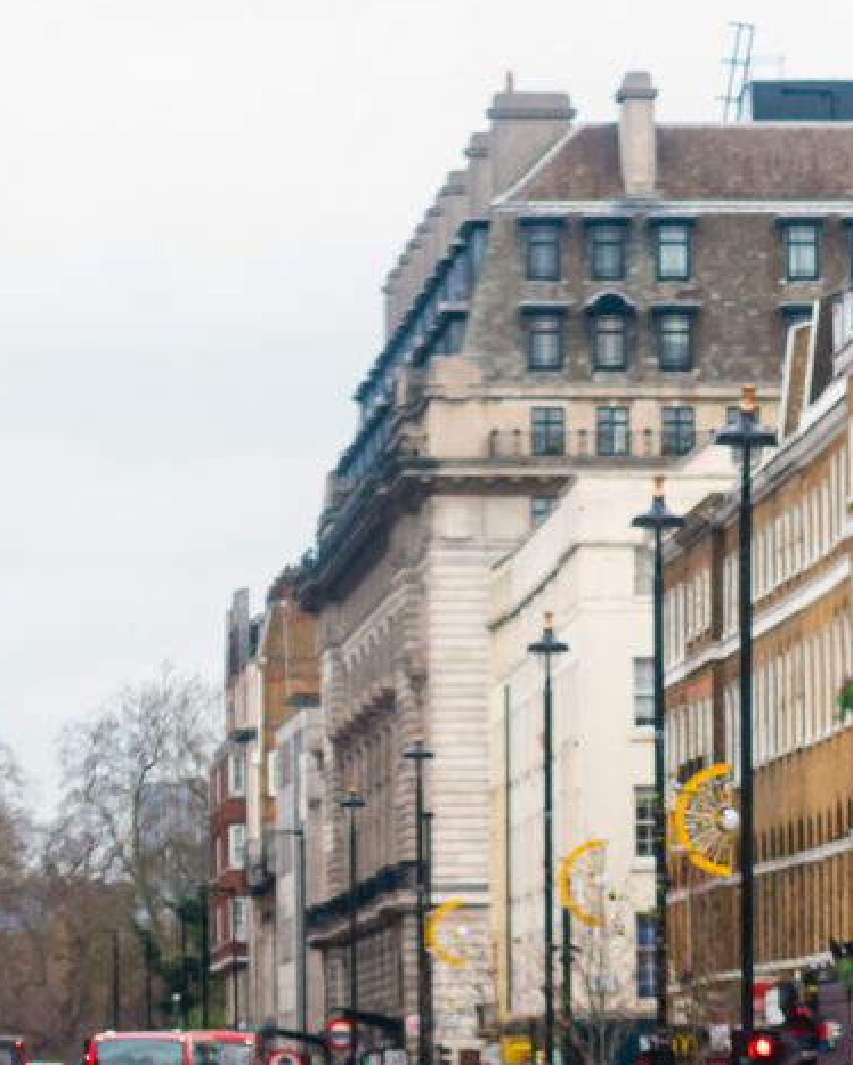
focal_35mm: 324
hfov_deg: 4.8
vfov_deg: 6.0
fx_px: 10218
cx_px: 1102
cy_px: 1079
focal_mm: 70
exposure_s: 1/320
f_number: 4
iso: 400
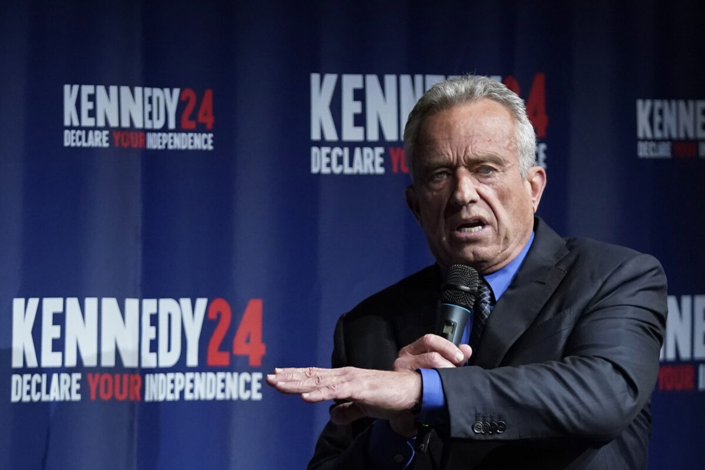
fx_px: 4543
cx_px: 352
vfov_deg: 5.9
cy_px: 235
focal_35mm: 232
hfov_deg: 8.9
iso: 4000
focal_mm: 155
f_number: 3.2
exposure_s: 1/1250
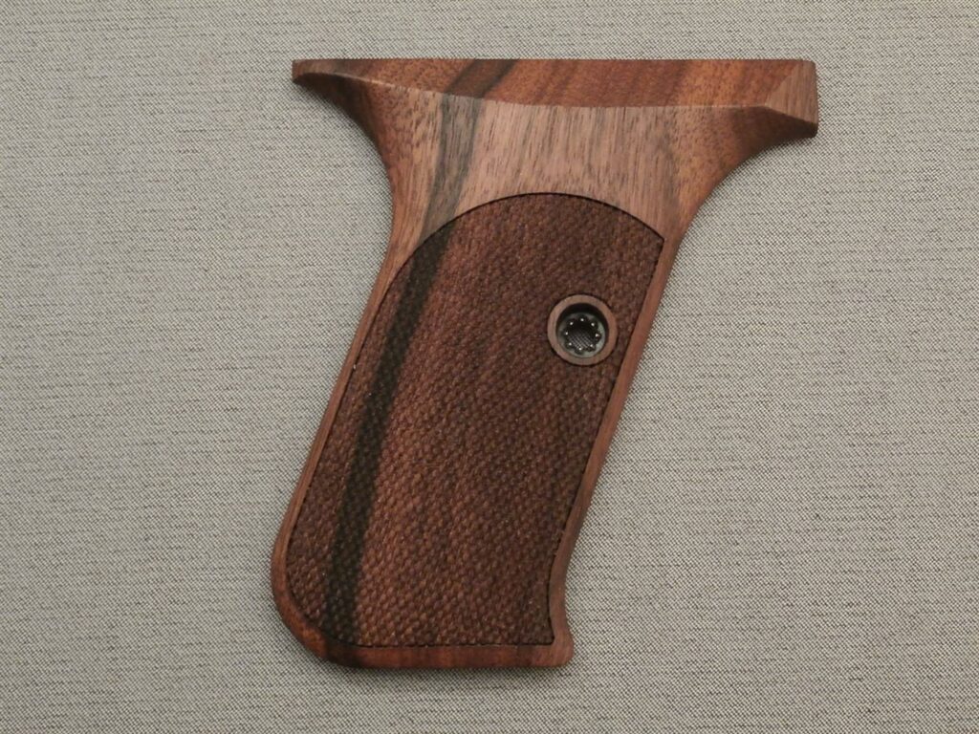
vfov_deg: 26.6
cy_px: 367
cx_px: 490
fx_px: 1555
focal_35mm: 55
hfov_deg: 34.9
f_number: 4.1
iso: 400
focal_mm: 9.76
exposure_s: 1/10
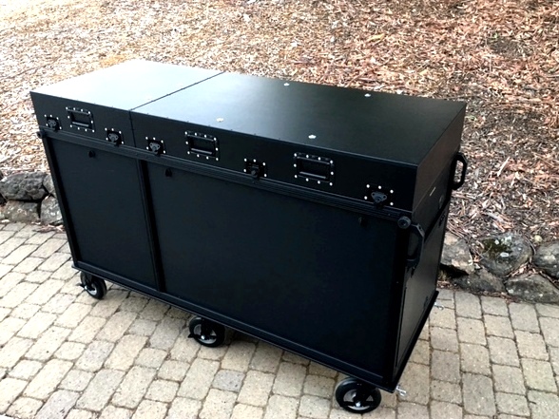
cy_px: 210
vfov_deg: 48.2
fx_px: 468
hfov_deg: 61.7
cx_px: 280
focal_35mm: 29
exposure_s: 1/30
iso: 100
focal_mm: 4.15
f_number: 2.2
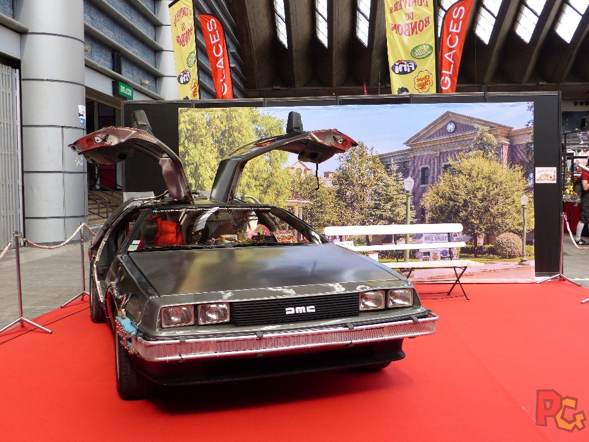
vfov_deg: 37.7
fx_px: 647
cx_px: 294
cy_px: 221
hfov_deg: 49.0
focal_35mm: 38
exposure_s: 1/125
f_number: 3.2
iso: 100
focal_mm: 6.8
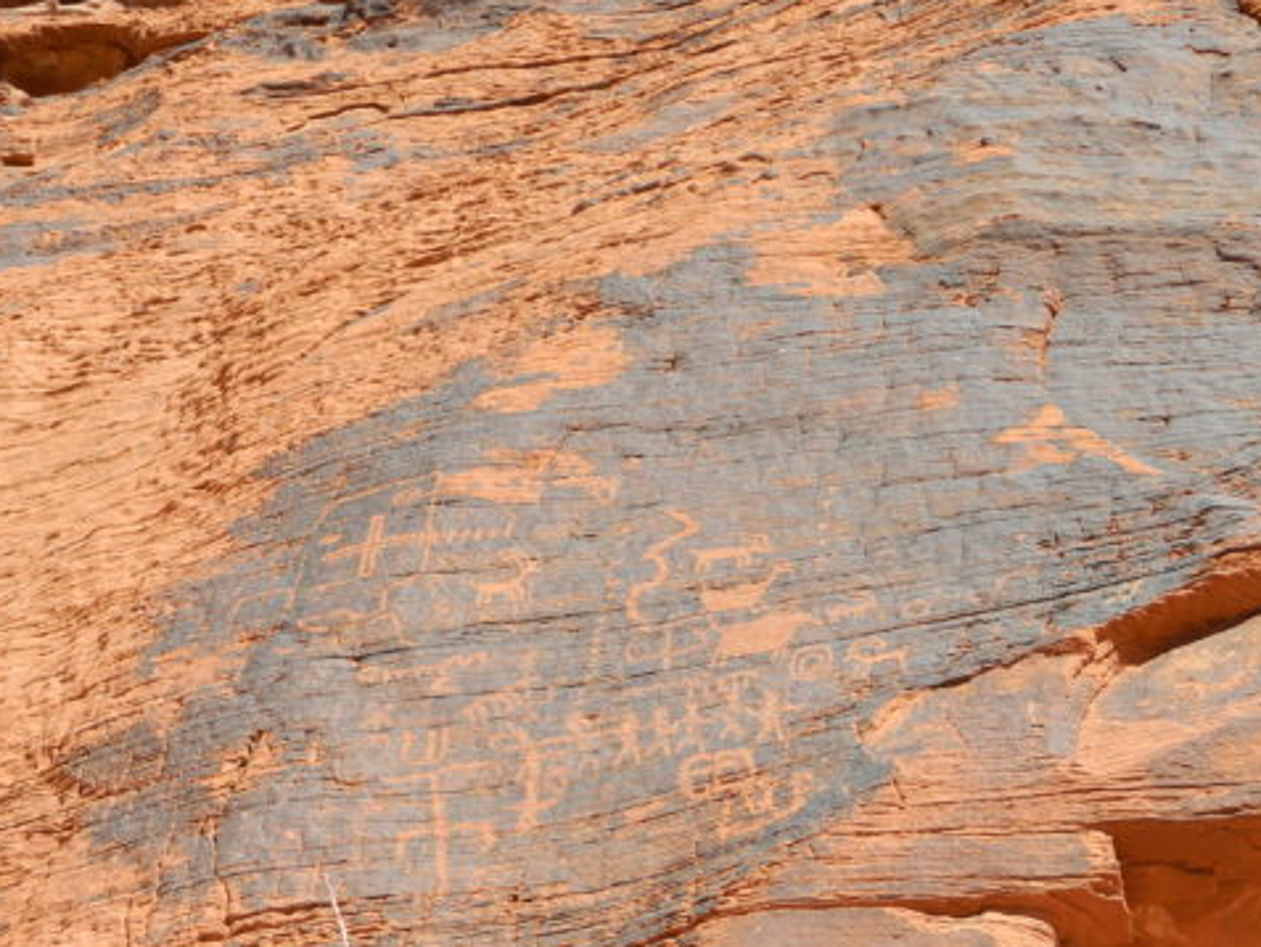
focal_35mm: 66
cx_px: 812
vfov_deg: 22.3
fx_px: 2405
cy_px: 516
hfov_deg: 29.2
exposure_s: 1/640
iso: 80
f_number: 3.5
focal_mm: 7.3
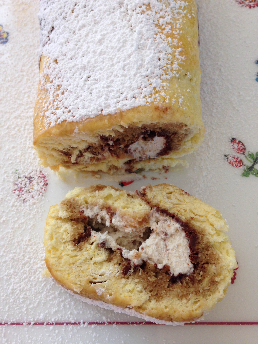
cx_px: 129
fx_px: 328
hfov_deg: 42.9
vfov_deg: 55.4
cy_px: 172
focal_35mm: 33
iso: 80
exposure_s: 1/20
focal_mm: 4.12
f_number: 2.4
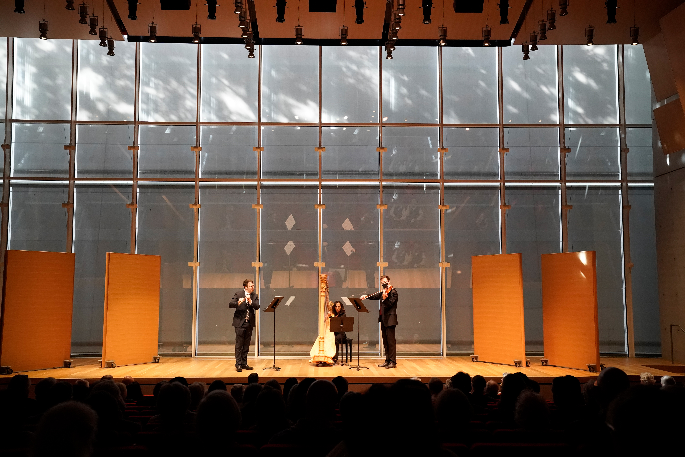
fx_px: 723
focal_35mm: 38
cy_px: 228
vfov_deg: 35.1
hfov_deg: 50.7
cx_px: 342
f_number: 5
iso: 6400
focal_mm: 38
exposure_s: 1/250
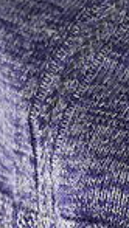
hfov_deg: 8.0
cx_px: 233
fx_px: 885
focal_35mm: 146
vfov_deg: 14.7
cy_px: 142
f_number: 5
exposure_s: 1/60
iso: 100
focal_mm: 41
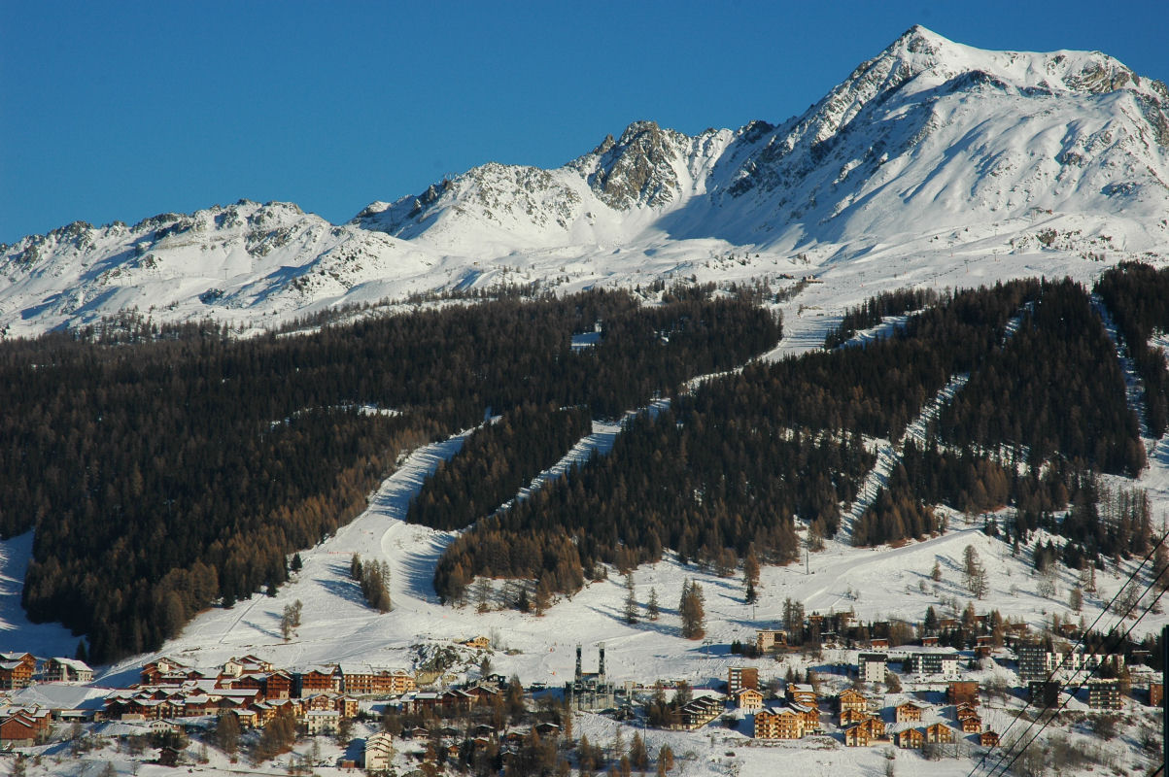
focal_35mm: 105
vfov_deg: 13.0
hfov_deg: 19.5
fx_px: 3407
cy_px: 388
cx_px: 584
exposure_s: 1/400
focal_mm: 70
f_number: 11
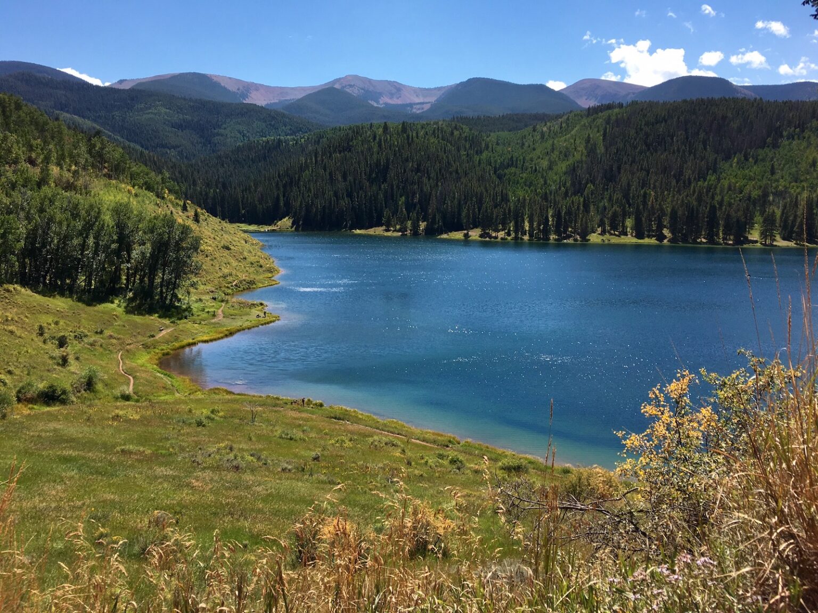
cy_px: 306
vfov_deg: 48.2
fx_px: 685
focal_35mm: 29
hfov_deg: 61.7
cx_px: 409
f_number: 2.2
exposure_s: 1/1326
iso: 25
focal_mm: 4.15
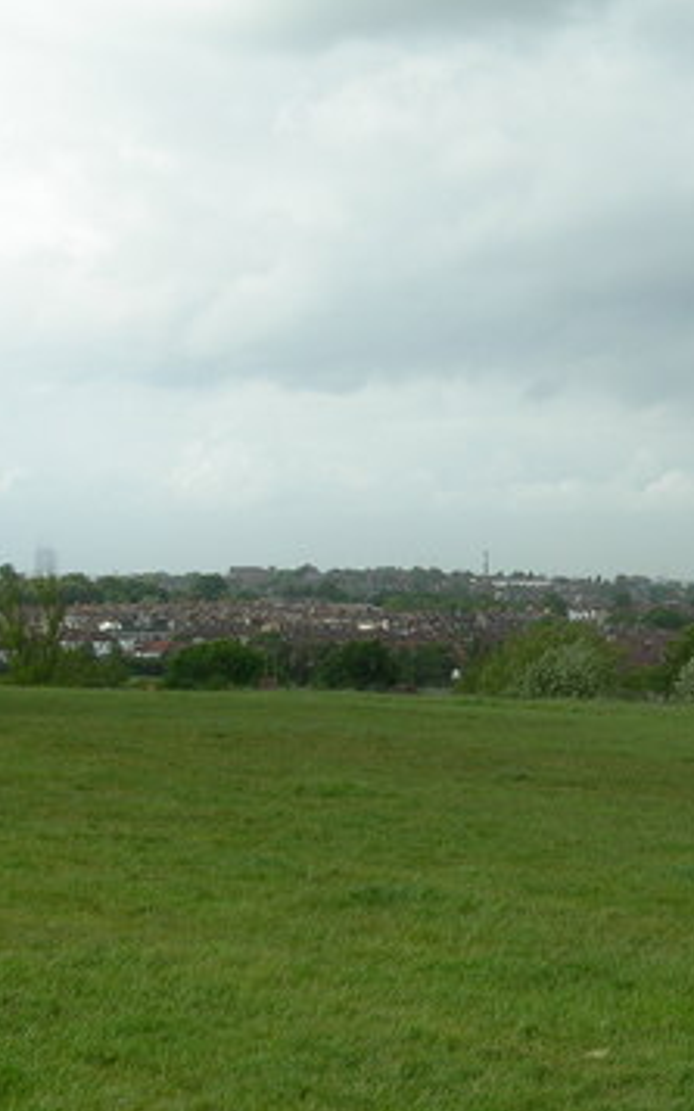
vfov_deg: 26.4
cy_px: 641
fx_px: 2361
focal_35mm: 78
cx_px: 616
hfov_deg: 16.5
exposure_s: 1/250
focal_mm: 8.5
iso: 50
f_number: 4.9
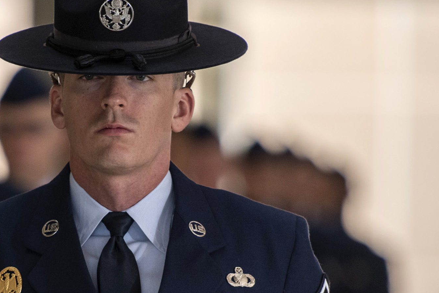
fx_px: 5463
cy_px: 181
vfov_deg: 3.1
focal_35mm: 448
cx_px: -41
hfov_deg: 4.6
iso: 500
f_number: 2.8
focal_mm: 200
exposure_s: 1/160
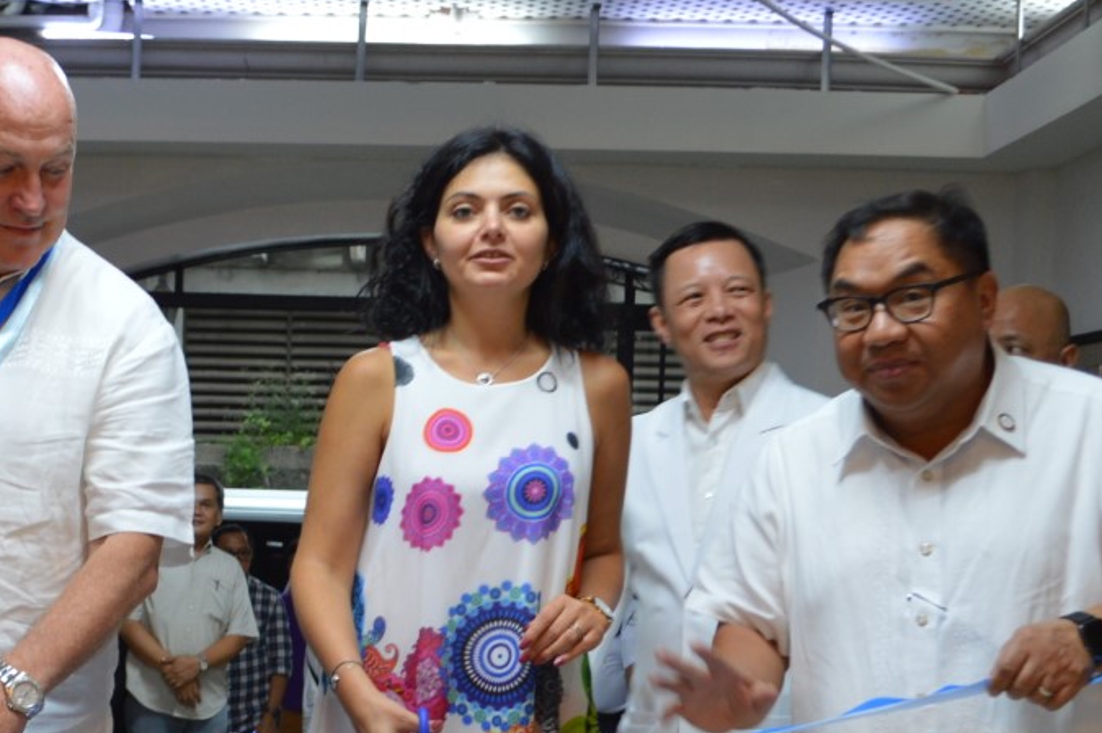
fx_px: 1988
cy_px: 686
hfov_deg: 30.3
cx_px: 242
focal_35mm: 65
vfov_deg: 20.4
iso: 400
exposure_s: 1/30
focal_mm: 18
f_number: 3.5
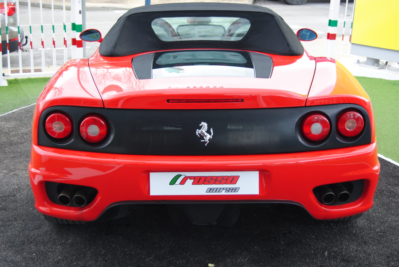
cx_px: 200
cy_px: 134
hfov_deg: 37.8
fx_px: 583
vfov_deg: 25.8
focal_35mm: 52
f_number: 4.5
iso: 200
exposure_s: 1/60
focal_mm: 35
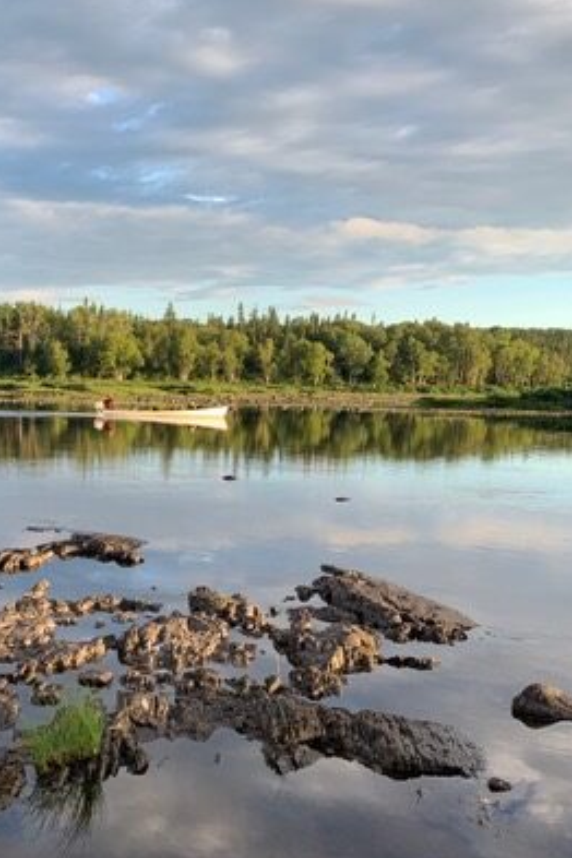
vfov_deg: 44.0
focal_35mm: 44
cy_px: 550
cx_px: 162
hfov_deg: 30.1
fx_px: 1049
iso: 25
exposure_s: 1/404
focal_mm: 4.25
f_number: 1.8
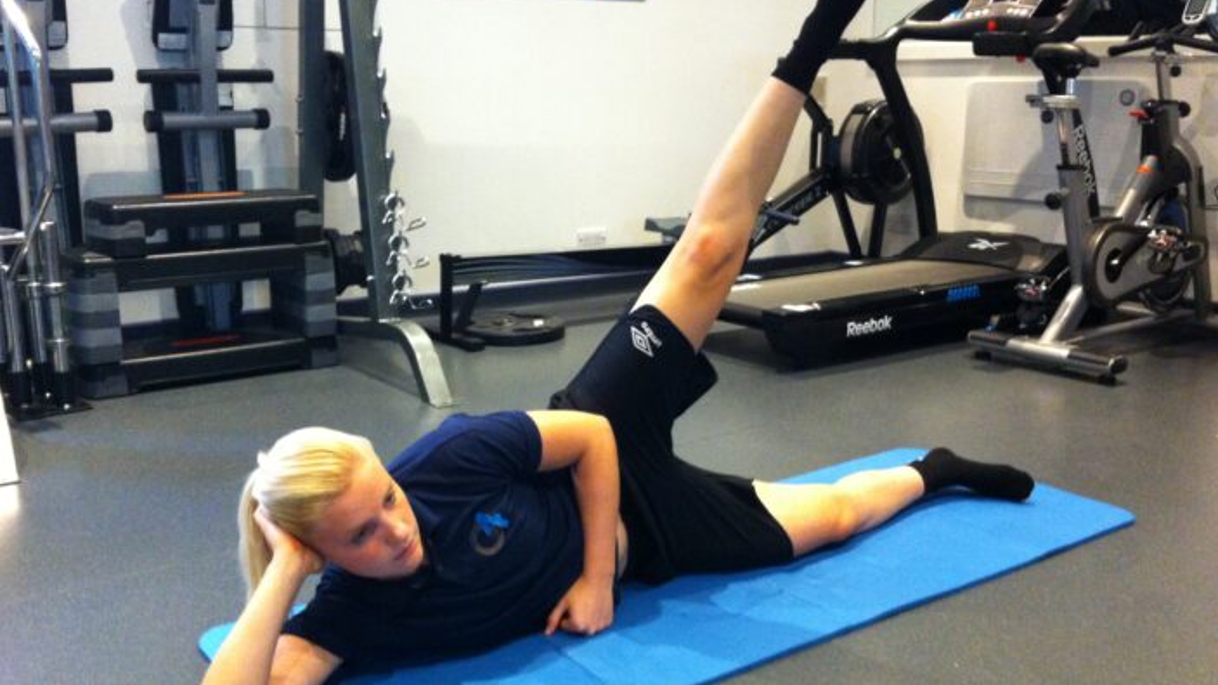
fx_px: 1259
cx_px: 596
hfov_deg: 51.6
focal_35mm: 39
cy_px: 333
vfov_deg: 30.4
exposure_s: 1/17
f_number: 2.8
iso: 320
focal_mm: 3.85
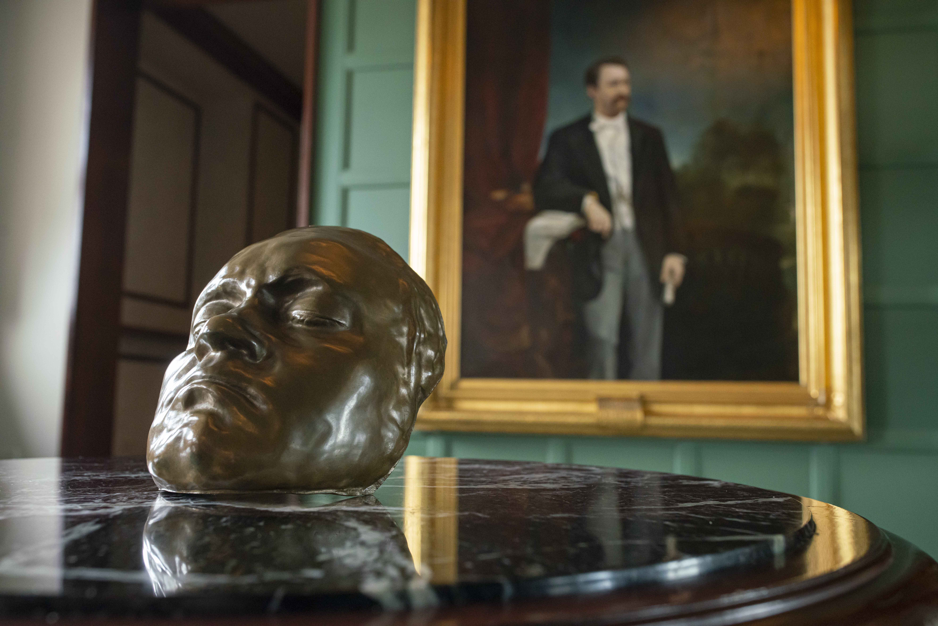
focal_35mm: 35
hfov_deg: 54.4
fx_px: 912
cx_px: 469
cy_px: 313
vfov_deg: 37.9
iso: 5000
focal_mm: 35
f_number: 6.3
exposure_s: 1/80
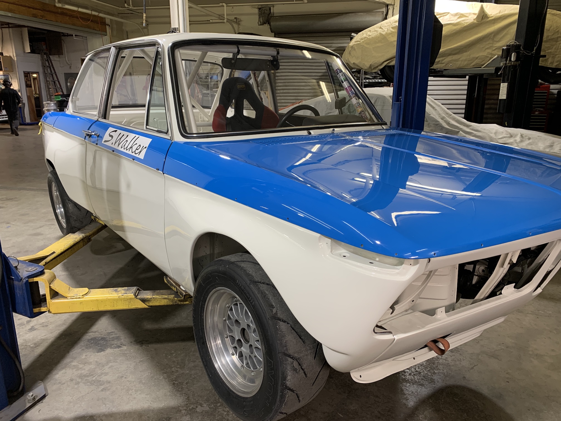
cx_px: 280
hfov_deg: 67.3
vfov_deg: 53.1
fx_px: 421
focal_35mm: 26
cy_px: 210
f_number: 1.8
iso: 80
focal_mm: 4.25
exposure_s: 1/60
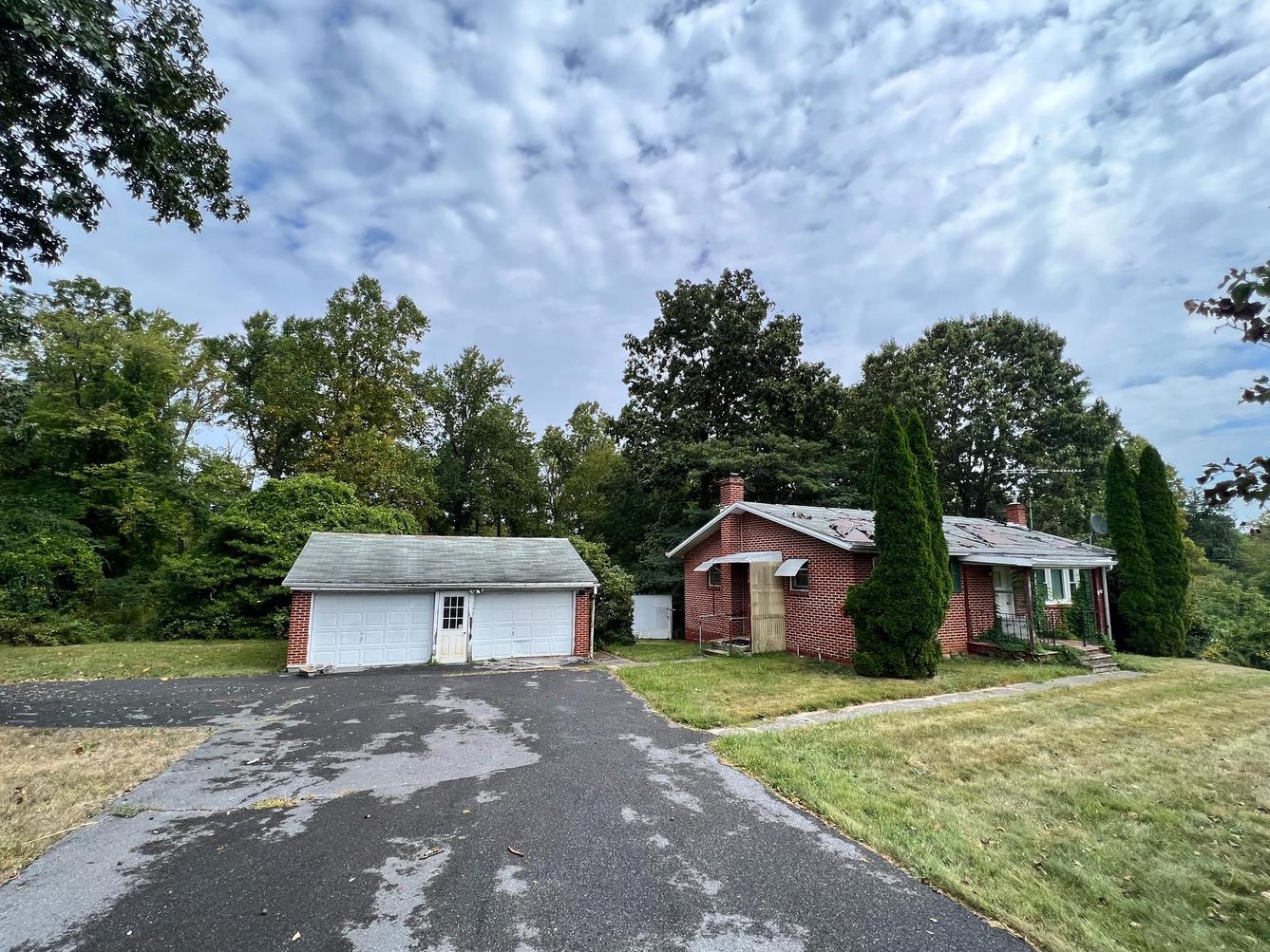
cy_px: 497
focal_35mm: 14
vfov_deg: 85.6
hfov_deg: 102.1
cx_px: 631
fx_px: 514
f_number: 1.8
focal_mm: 1.57
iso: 32
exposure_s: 1/1119
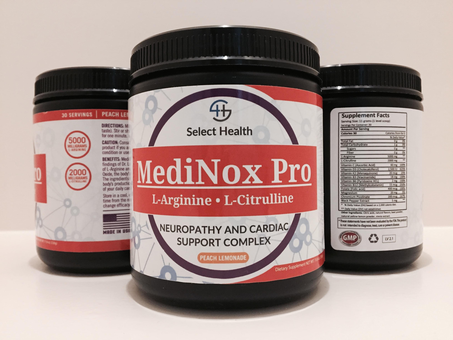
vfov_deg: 48.2
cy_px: 170
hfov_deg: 61.7
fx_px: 380
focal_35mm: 29
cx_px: 226
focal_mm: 4.15
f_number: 2.2
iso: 250
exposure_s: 1/17
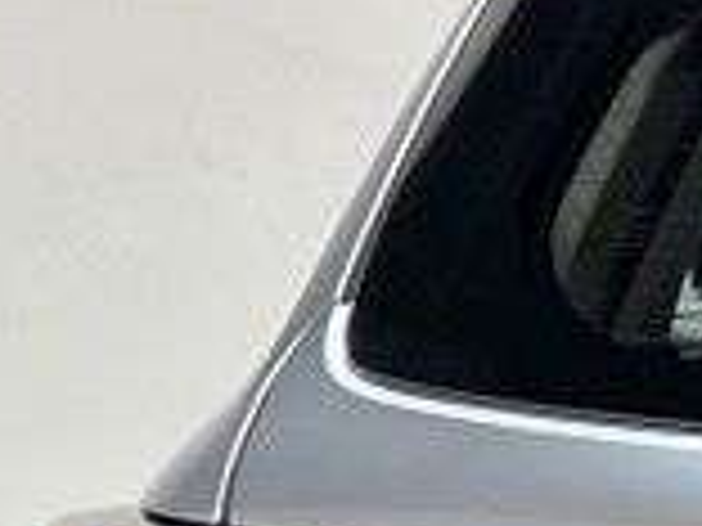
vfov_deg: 8.9
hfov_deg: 11.0
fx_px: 3204
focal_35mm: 158
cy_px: 1025
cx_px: 1544
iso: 250
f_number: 1.78
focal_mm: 6.86
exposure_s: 1/60
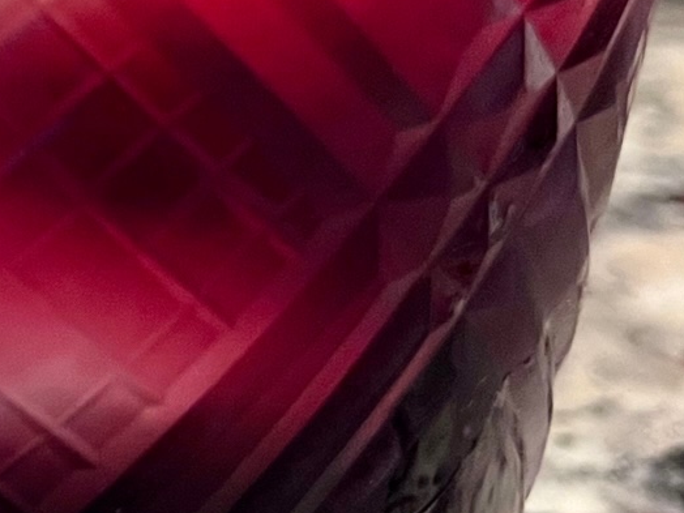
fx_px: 1976
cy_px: 244
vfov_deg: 14.8
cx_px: -573
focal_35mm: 100
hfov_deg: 16.3
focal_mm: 5.1
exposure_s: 1/30
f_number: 1.6
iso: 500
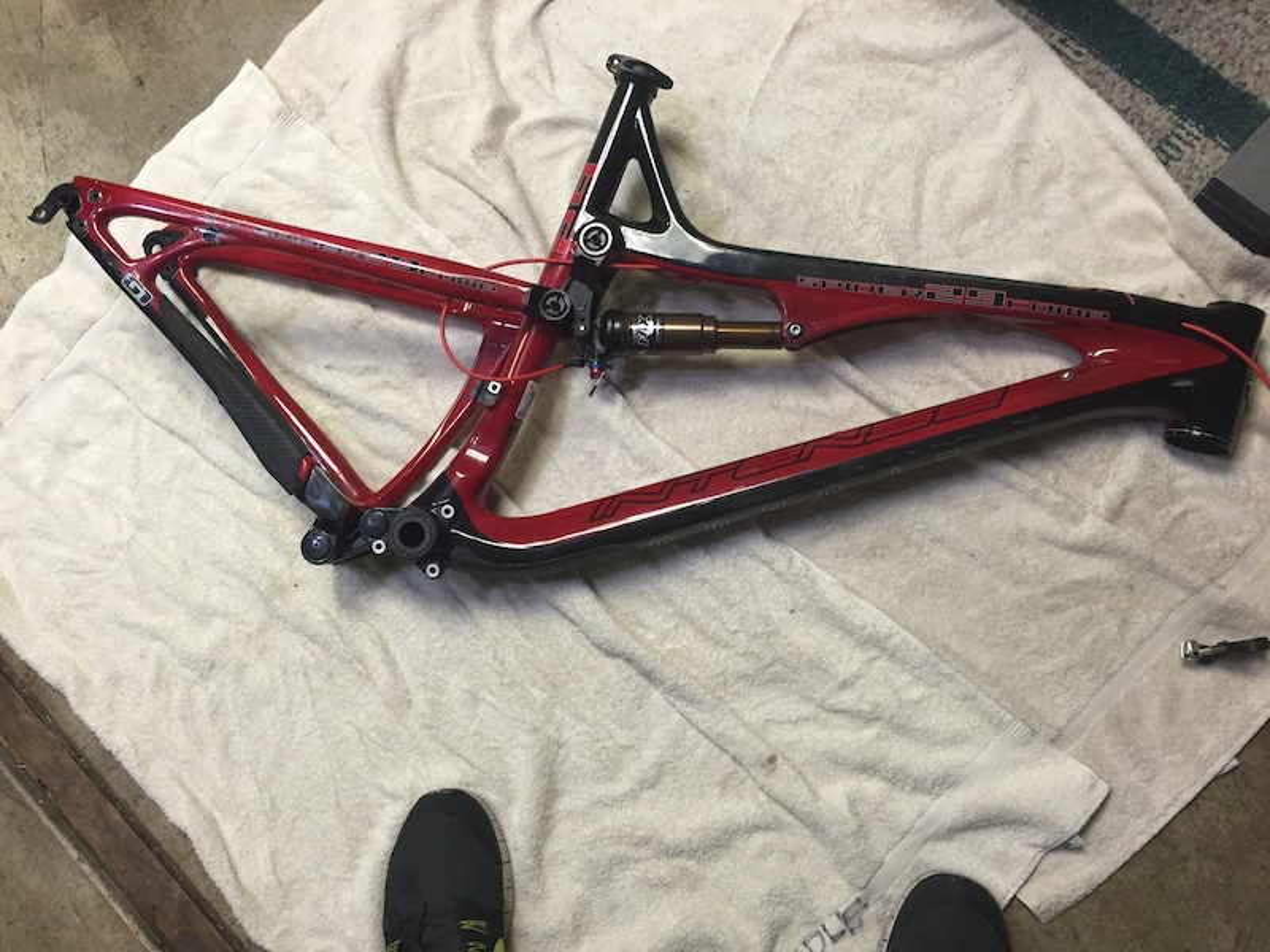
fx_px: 1064
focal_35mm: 29
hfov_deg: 61.7
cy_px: 476
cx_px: 635
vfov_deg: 48.2
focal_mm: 4.15
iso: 200
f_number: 2.2
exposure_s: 1/30
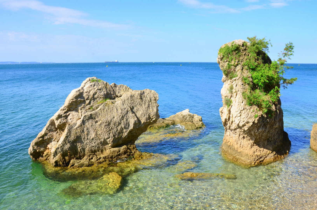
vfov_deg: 47.7
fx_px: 237
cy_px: 105
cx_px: 158
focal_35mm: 27
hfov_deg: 67.5
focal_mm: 18
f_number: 16
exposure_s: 1/50
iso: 100
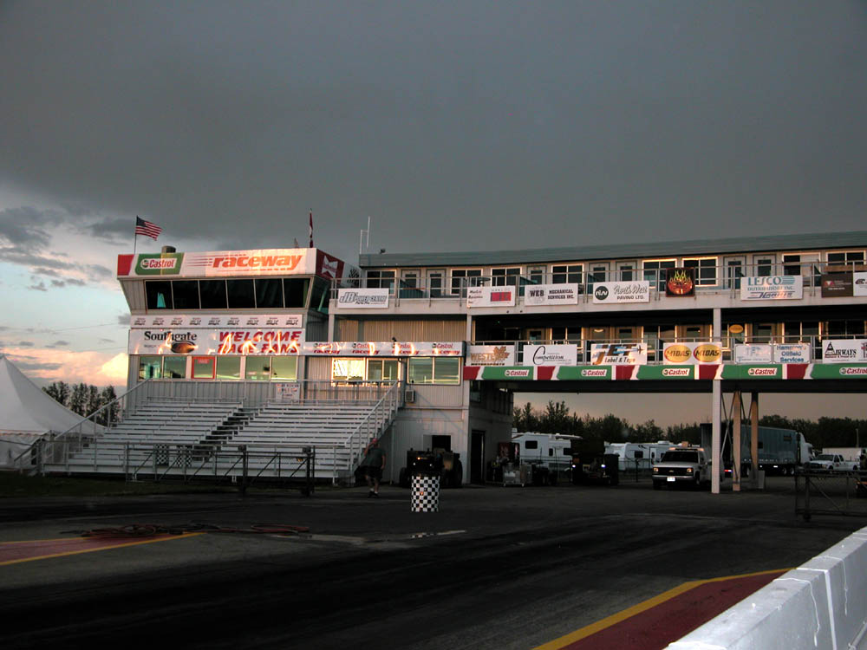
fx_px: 1152
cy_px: 325
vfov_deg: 31.5
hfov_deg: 41.2
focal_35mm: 46
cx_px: 434
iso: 100
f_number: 3
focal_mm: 11.6
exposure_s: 1/250
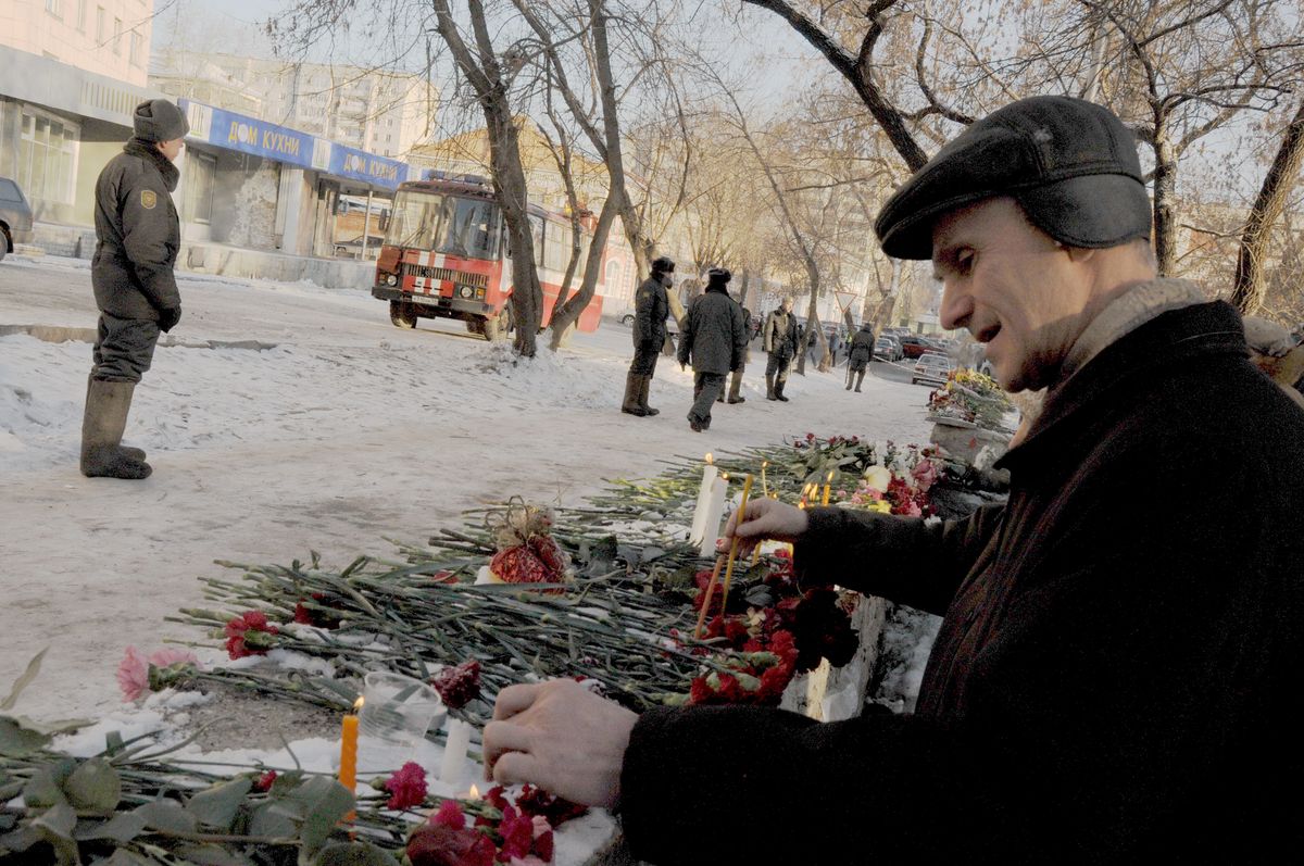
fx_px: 1302
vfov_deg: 36.8
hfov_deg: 53.2
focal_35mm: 36
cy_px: 433
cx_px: 652
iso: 640
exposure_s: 1/640
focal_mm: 24
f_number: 13
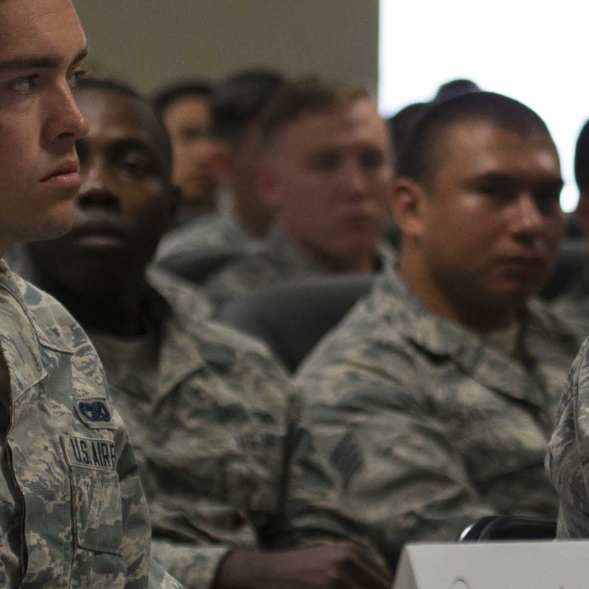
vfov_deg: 4.8
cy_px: -6
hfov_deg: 4.8
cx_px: 504
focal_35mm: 367
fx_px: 7065
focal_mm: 70
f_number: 3.2
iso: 1000
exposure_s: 1/200
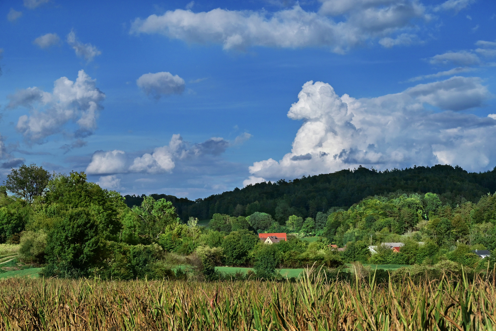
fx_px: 964
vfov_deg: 19.5
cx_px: 248
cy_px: 166
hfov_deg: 28.8
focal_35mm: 70
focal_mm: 70
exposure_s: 1/4000
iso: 800
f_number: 9
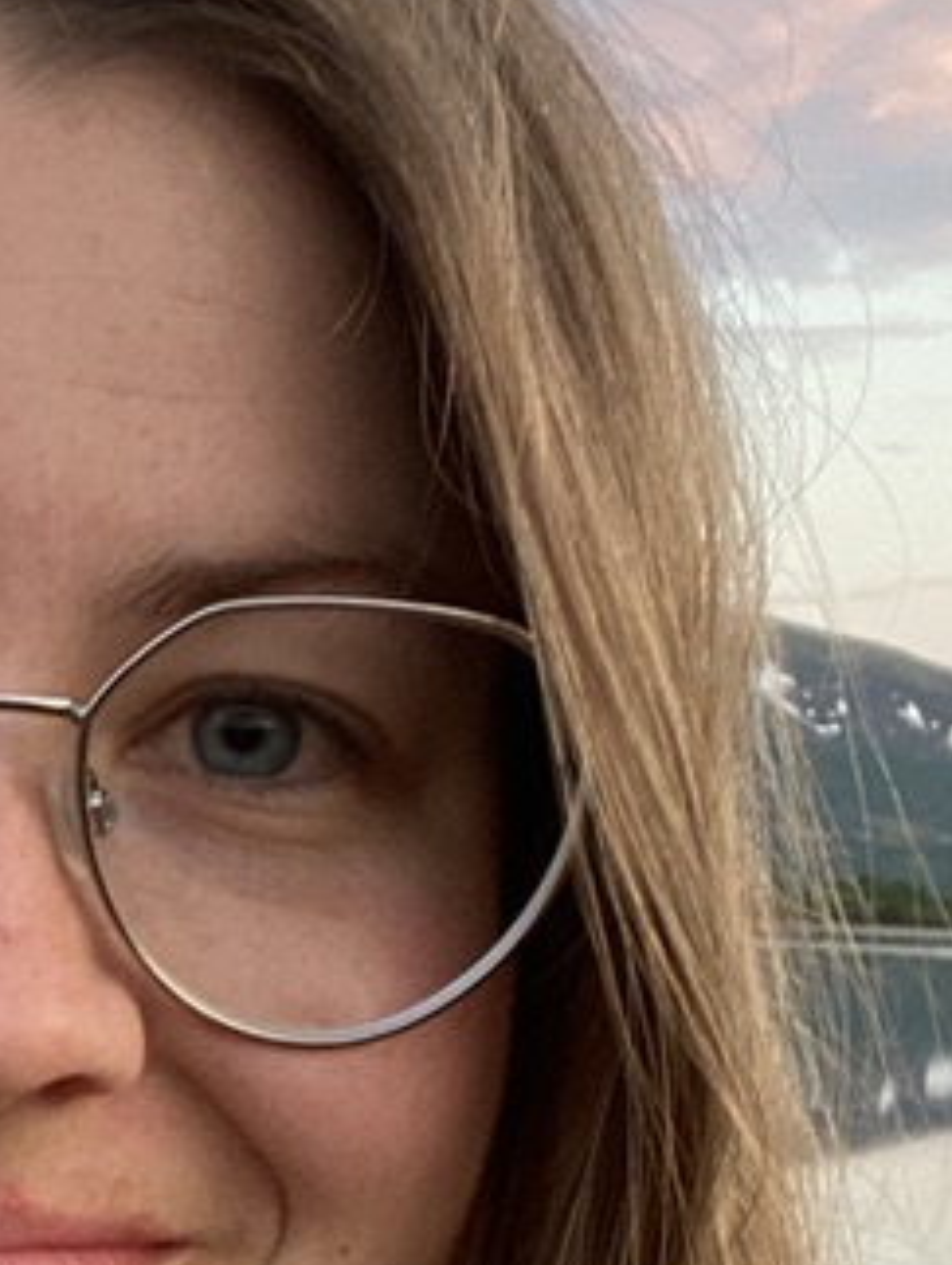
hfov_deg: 14.6
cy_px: 1042
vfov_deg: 20.4
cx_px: -451
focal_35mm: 95
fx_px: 3477
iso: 200
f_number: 2.2
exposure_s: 1/60
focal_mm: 2.71
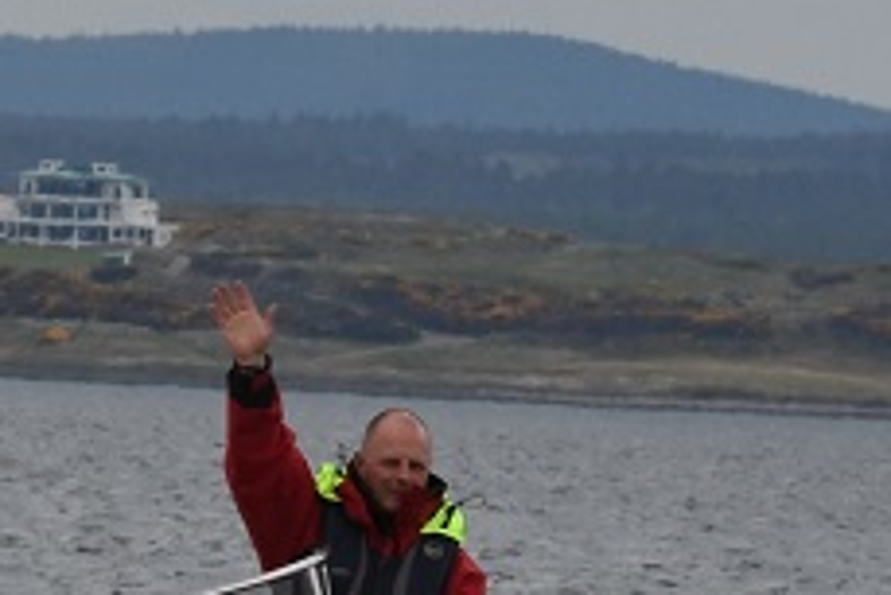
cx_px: 848
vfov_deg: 1.1
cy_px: 521
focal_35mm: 1310
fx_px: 32442
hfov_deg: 1.6
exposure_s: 1/800
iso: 1000
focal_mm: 200
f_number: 14
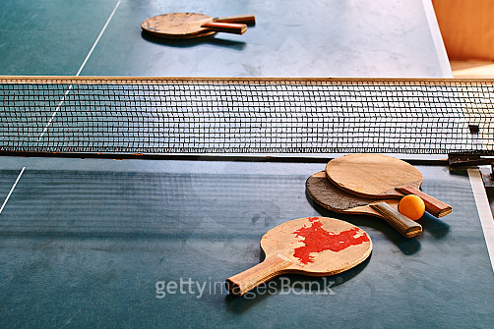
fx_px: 1043
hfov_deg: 26.6
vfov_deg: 18.0
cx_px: 249
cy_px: 165
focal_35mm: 76
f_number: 4.5
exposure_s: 1/60
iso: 100
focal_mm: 50
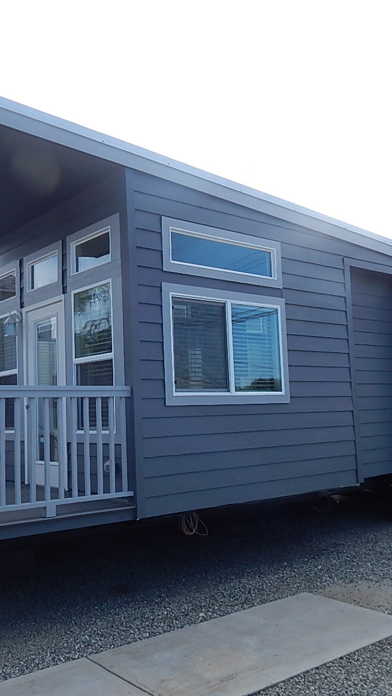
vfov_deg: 59.5
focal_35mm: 33
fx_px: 610
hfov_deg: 35.7
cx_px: 195
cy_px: 353
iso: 125
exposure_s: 1/1250
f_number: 3
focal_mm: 4
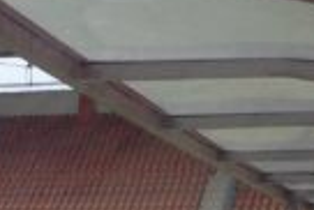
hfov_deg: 10.4
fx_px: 1685
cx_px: -99
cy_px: 592
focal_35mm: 193
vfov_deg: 6.6
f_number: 2.4
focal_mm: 4.12
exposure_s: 1/763
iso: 50
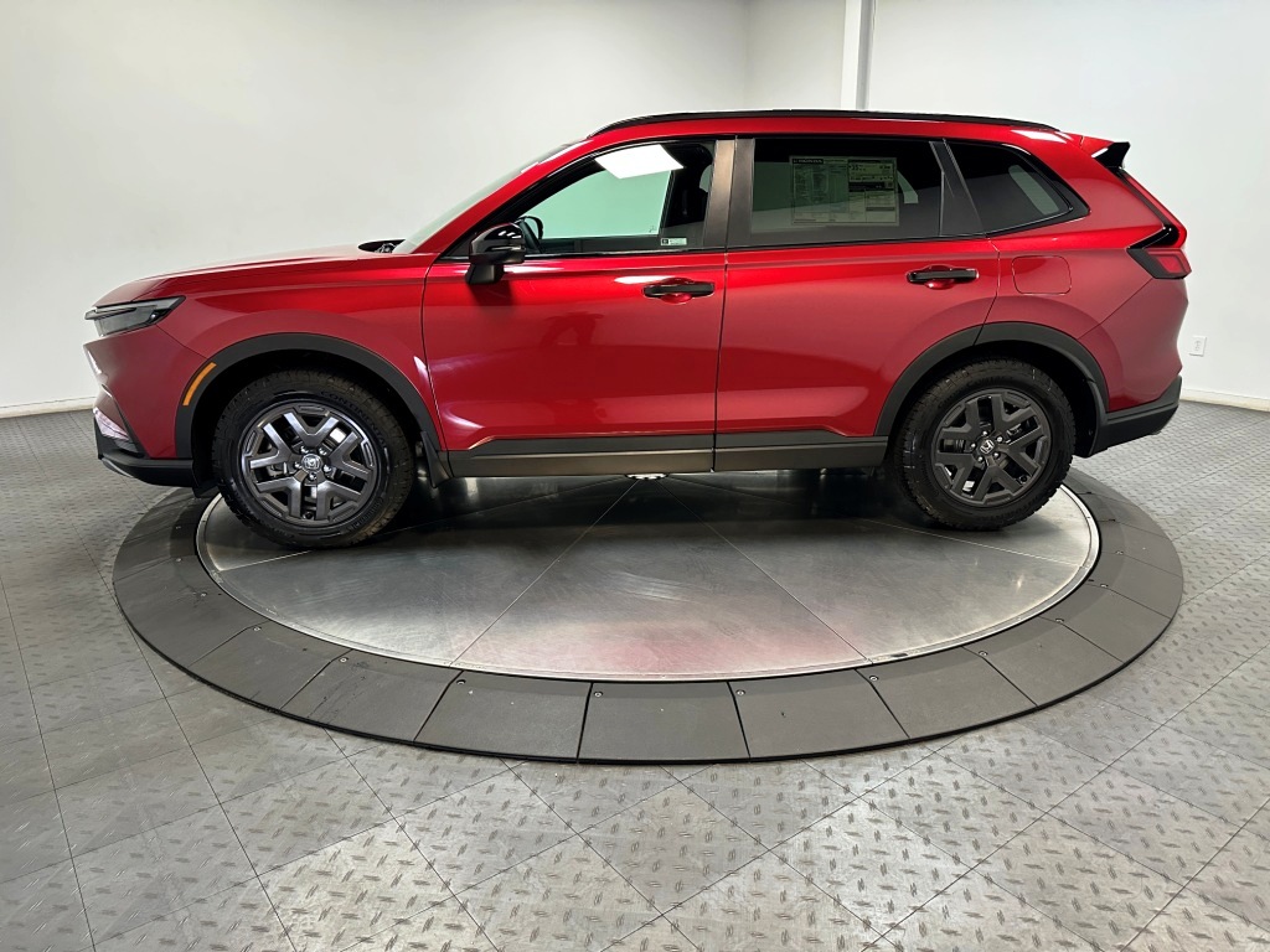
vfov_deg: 56.8
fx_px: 881
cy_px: 476
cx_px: 635
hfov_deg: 71.6
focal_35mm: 24
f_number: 1.78
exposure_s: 1/60
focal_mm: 6.86
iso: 500
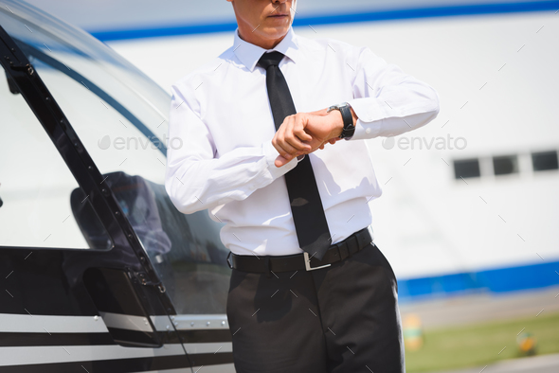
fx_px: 1942
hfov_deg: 16.4
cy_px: 186
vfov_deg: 11.0
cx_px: 280
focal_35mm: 125
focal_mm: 125
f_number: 4
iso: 100
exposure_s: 1/1250
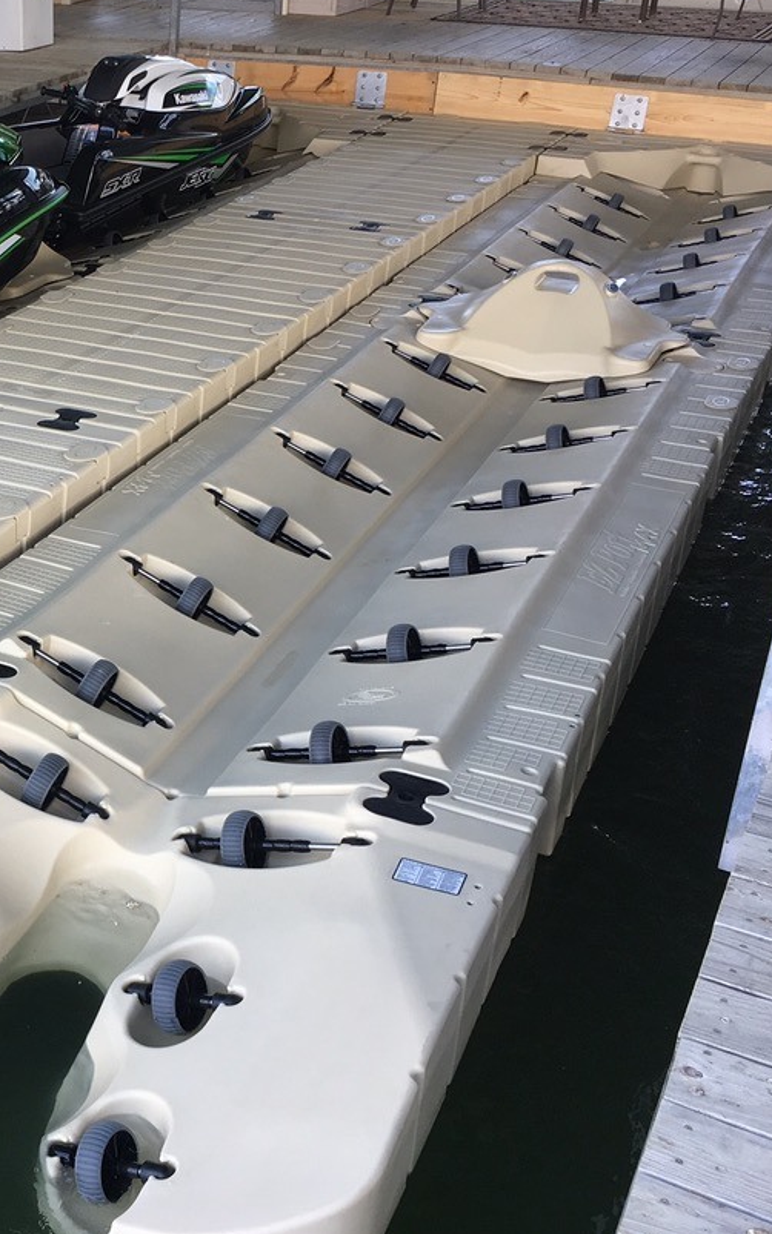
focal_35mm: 49
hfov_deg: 24.8
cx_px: -49
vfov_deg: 41.0
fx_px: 1649
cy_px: 567
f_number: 2.2
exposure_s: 1/120
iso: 25
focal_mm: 4.15
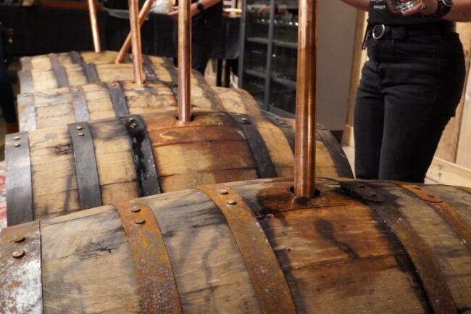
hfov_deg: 49.5
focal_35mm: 39
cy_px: 130
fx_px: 510
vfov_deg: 34.1
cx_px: 255
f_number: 4
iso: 6400
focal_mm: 22
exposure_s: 1/100
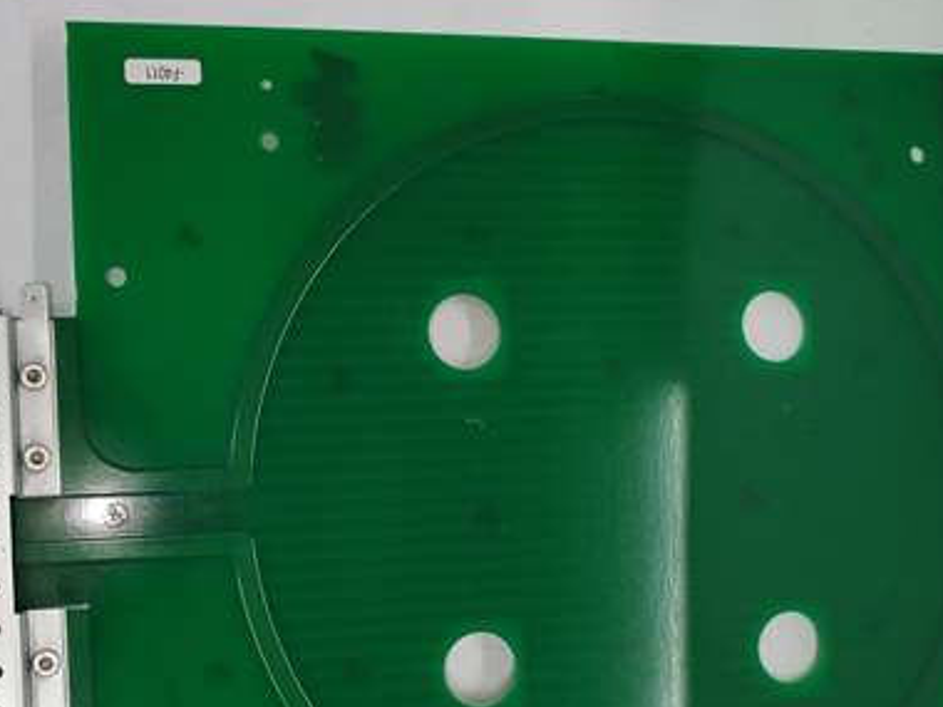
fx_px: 1117
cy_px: 481
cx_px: 372
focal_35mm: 41
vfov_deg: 34.7
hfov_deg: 45.5
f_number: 1.8
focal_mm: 4.75
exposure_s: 1/100
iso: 250
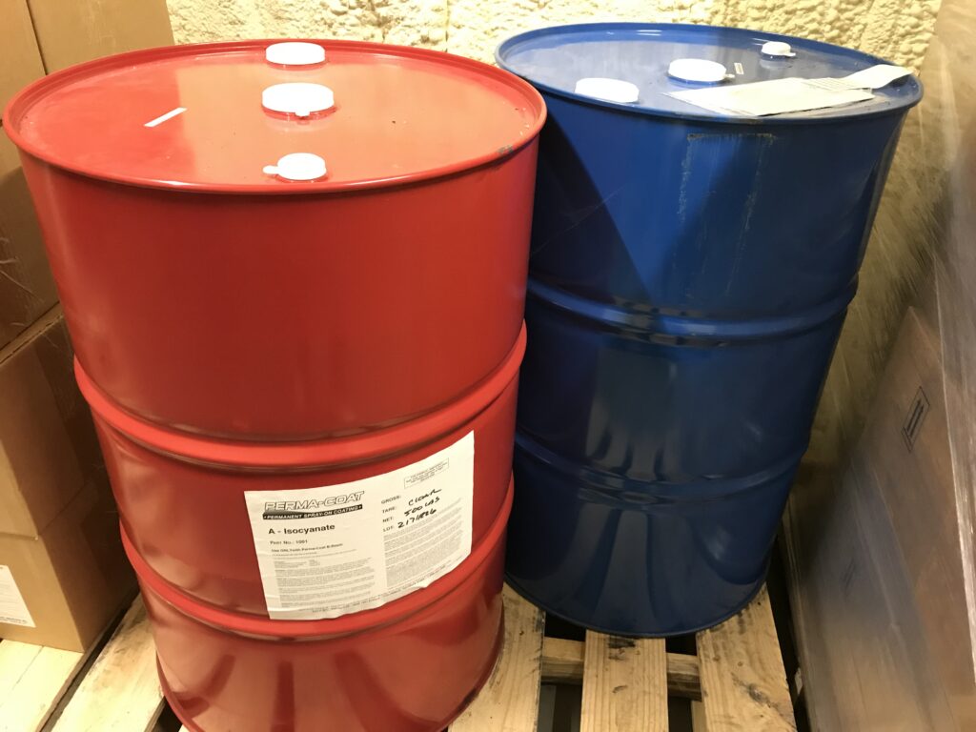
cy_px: 366
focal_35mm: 28
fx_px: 789
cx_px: 488
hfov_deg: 63.4
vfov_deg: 49.7
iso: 100
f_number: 1.8
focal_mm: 3.99
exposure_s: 1/15
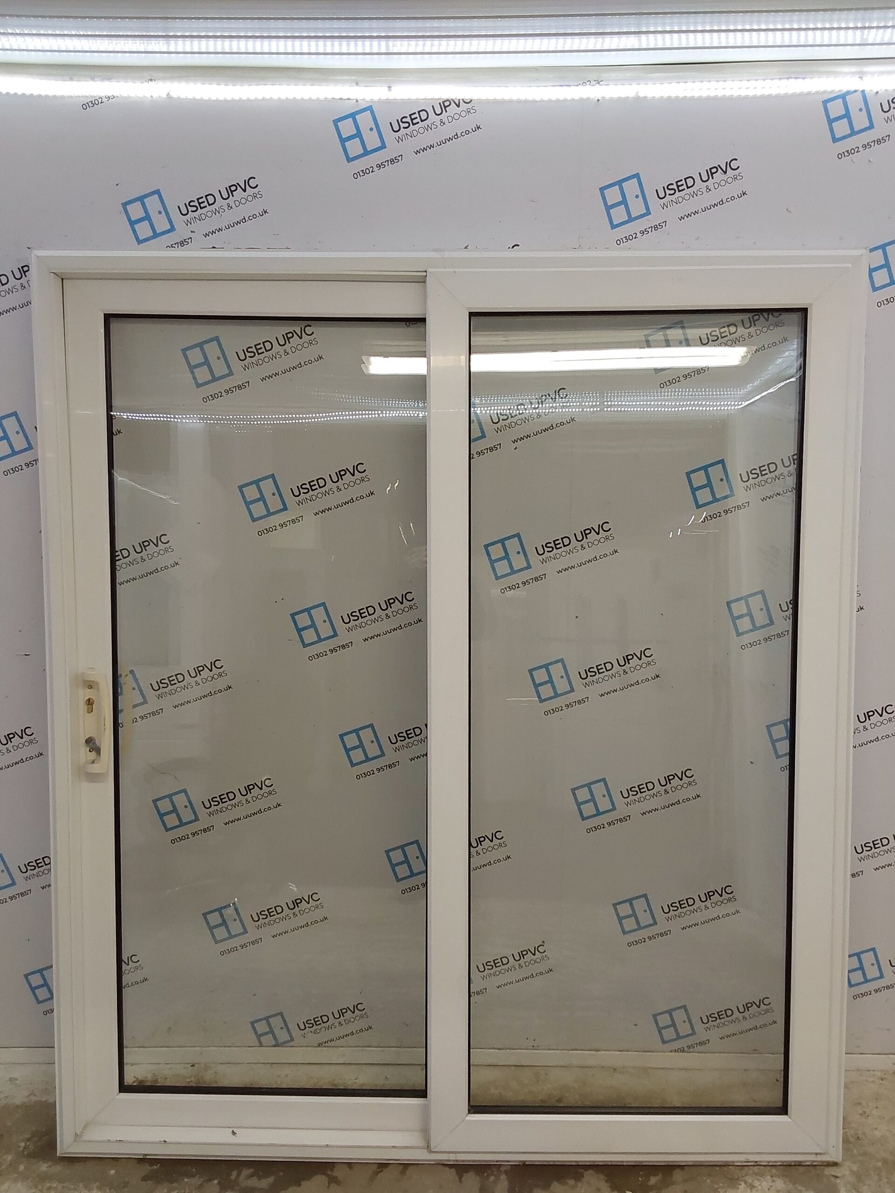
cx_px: 448
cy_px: 596
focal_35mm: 28
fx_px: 965
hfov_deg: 49.7
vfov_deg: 63.4
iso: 80
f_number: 1.9
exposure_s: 1/100
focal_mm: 2.91
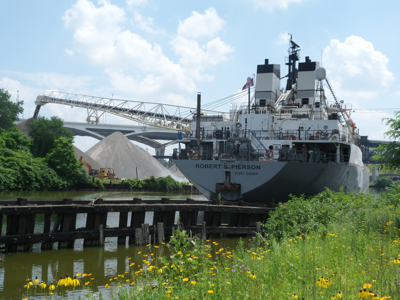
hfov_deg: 44.8
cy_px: 150
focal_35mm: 42
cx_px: 200
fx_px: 485
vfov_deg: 34.3
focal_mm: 6.5
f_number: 4
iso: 80
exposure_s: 1/750
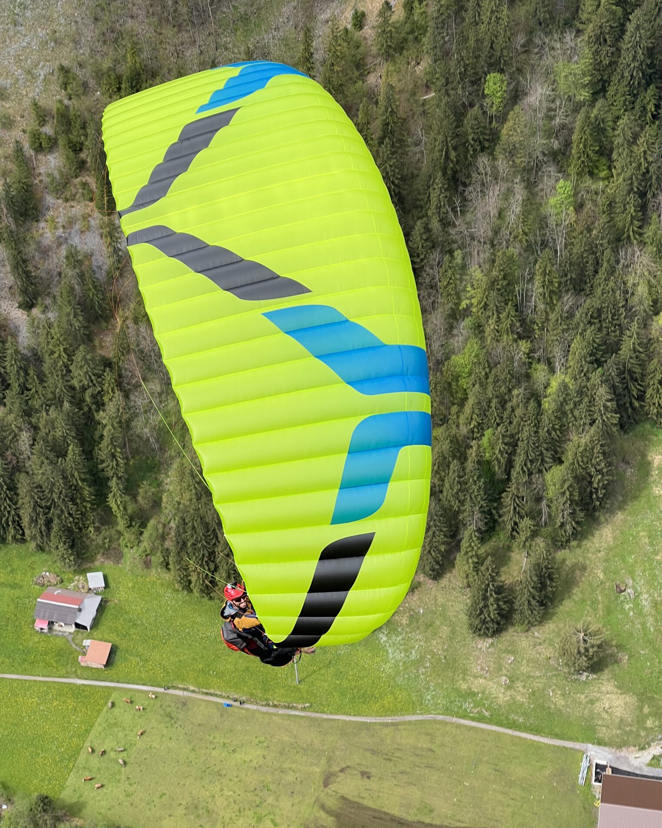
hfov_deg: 18.9
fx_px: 1984
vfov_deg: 23.6
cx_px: 334
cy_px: 436
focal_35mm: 81
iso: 32
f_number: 2.8
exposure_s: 1/354
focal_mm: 9
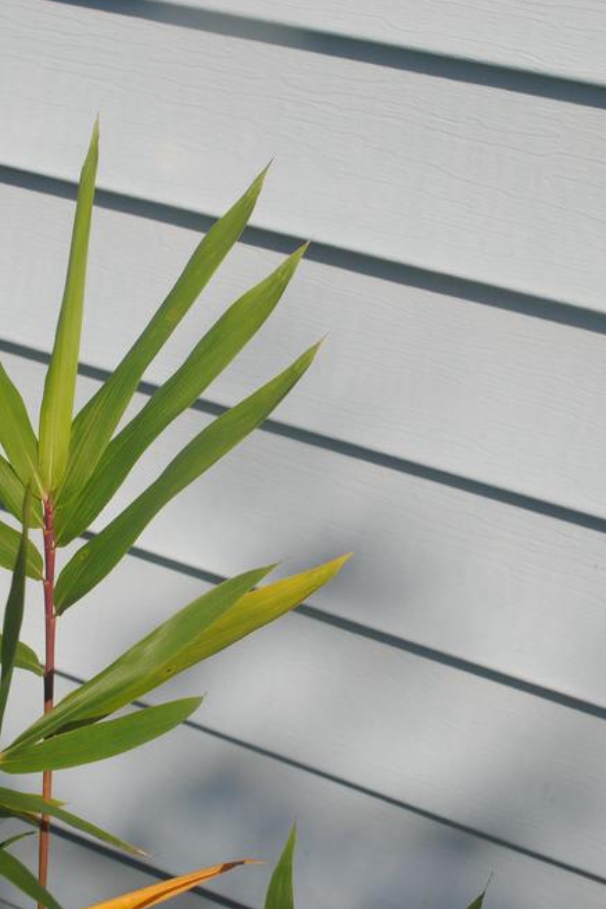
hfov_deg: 24.5
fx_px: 1388
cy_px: 461
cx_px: 205
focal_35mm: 55
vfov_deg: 36.2
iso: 100
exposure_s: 1/320
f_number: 9
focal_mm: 24
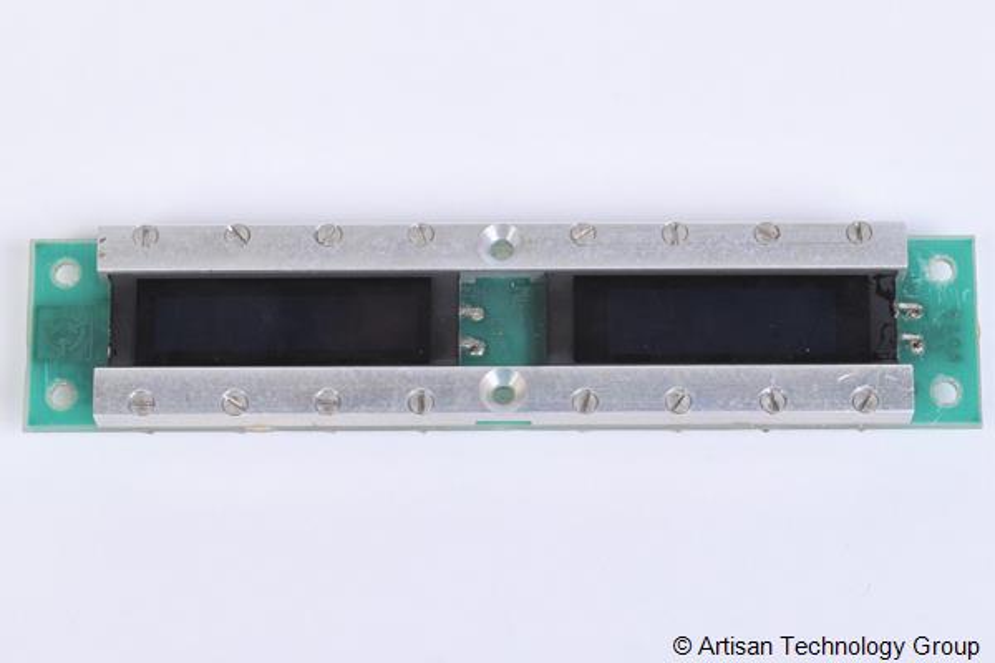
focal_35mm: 82
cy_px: 332
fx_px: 2280
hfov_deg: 24.6
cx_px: 498
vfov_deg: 16.6
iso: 200
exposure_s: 1/200
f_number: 13
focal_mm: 55
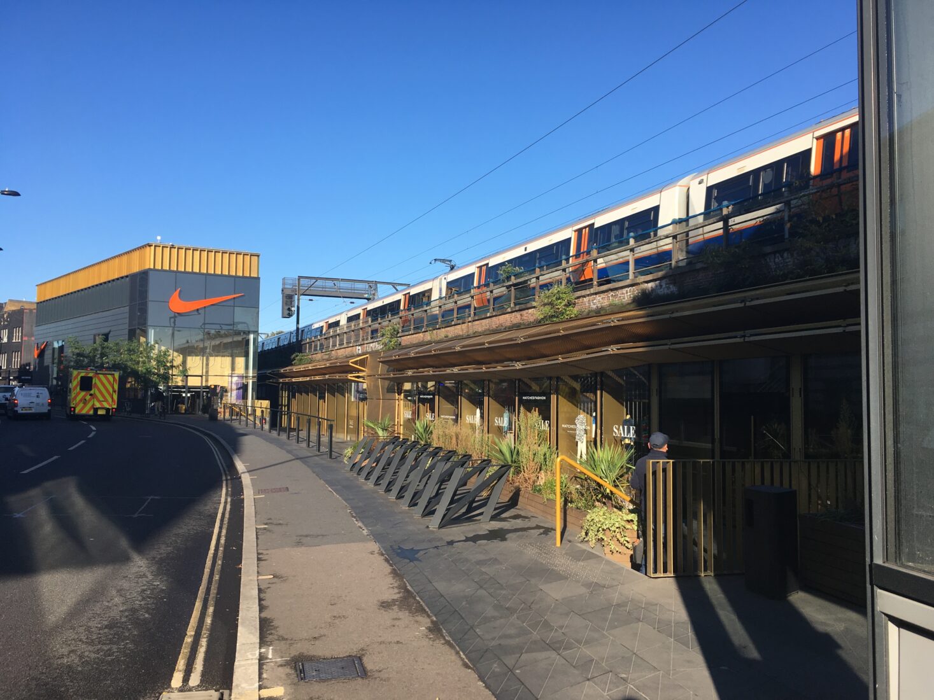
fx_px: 782
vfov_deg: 48.2
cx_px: 467
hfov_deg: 61.7
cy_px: 350
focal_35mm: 29
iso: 25
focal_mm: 4.15
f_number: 2.2
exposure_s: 1/999
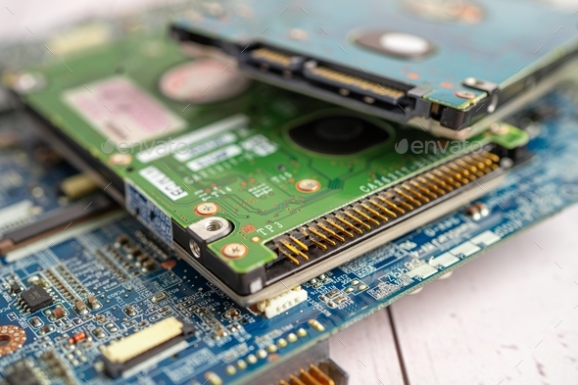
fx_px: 803
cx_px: 289
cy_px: 192
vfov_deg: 27.0
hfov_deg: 39.6
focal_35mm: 50
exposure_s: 1/60
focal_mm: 50
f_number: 4
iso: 100
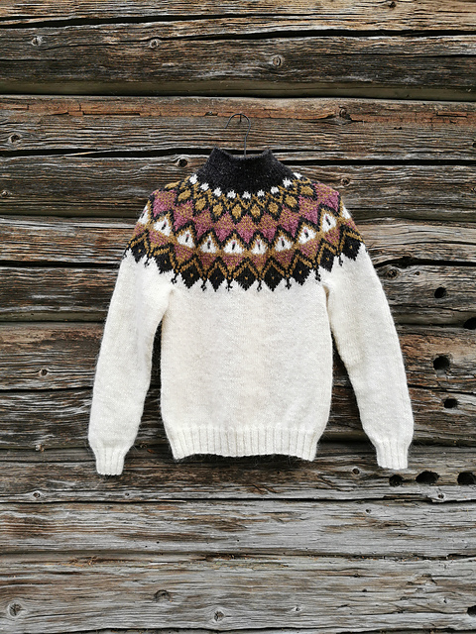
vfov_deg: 65.3
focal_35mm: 27
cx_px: 238
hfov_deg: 51.4
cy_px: 317
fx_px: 495
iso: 100
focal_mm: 5.56
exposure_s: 1/120
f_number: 1.6
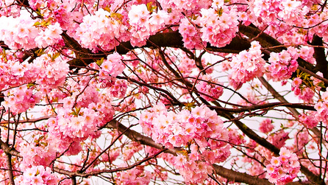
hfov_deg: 10.5
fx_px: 1748
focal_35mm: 201
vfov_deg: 6.0
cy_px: -114
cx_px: -94
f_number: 5.6
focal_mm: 35
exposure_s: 1/1250
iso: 400
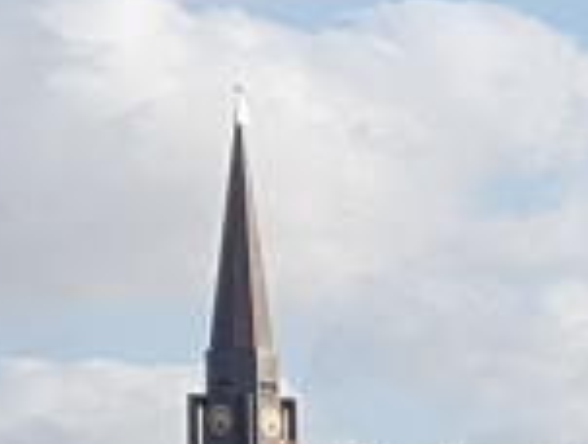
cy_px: 791
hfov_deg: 7.3
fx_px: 3508
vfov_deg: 7.1
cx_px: 2274
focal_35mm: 206
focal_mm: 4.2
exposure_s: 1/1348
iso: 40
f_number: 1.7
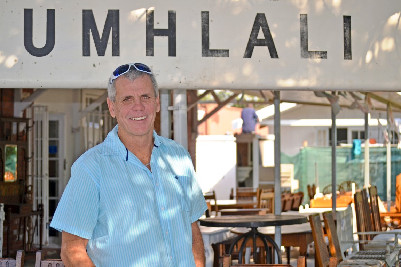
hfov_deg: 24.6
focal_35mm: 82
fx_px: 919
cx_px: 200
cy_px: 134
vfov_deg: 16.6
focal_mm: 55
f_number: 4.5
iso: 100
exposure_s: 1/200
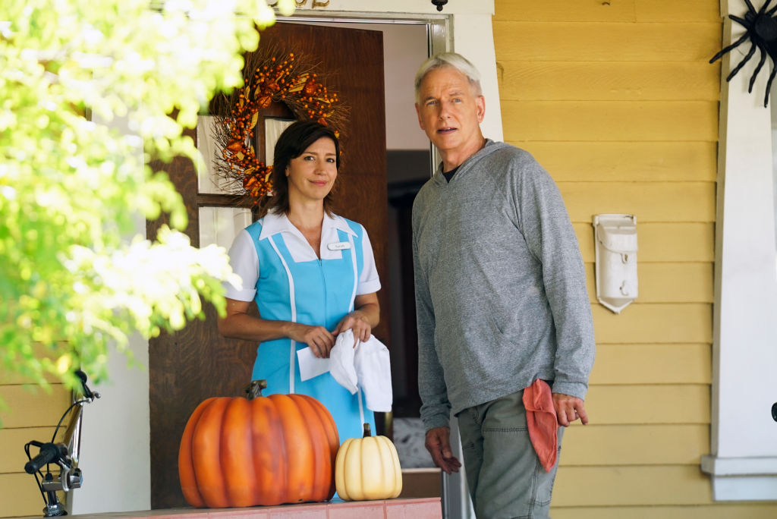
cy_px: 260
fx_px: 4081
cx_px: 388
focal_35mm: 189
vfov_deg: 7.3
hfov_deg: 10.9
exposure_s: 1/200
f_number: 5.6
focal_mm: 189
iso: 800
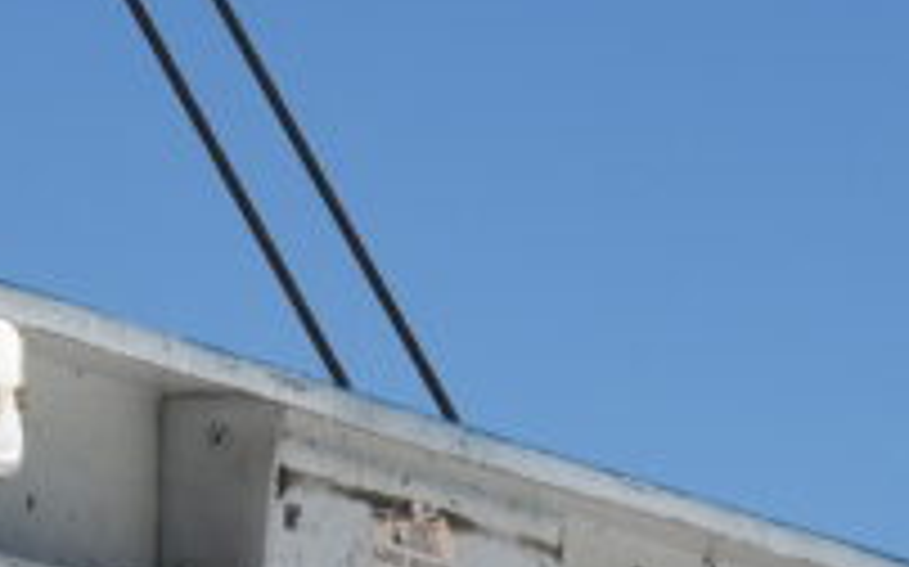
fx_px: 8341
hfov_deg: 6.2
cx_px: 234
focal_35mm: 337
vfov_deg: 3.9
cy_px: 954
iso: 200
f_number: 11
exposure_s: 1/500
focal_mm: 29
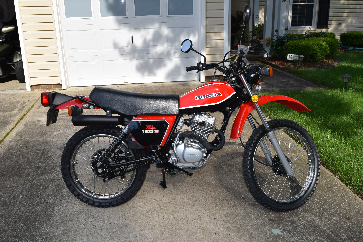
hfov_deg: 53.1
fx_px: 363
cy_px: 121
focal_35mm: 36
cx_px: 182
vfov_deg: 36.9
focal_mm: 24
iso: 100
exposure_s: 1/200
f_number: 9
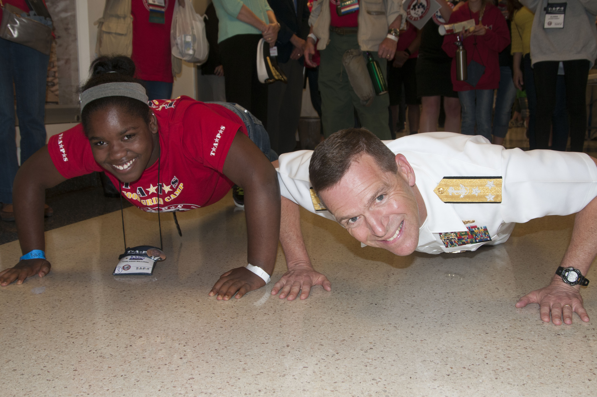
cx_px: 298
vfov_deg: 36.8
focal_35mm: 36
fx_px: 596
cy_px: 198
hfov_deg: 53.2
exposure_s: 1/60
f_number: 8
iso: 320
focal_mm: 24
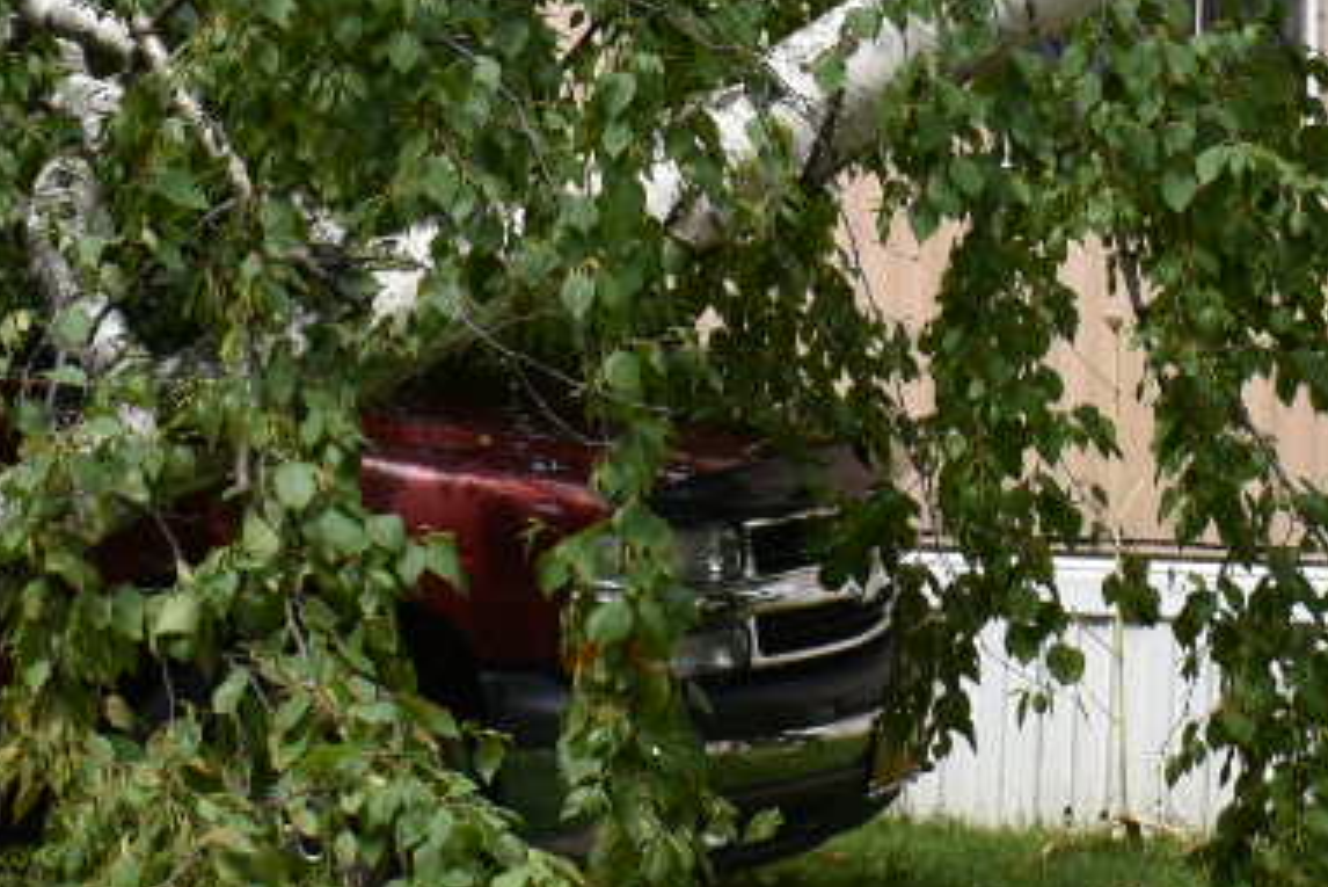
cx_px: 897
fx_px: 5166
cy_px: -191
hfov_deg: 14.6
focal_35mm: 140
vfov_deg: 9.7
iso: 200
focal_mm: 22
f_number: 9
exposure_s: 1/320
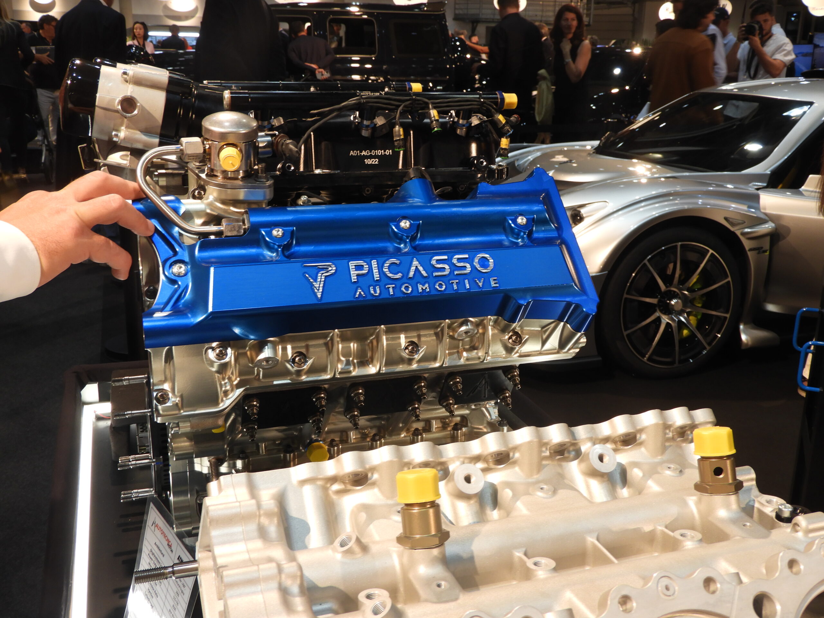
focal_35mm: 35
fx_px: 833
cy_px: 309
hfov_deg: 52.6
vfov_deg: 40.7
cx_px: 412
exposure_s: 1/30
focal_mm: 6.3
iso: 100
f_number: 3.8
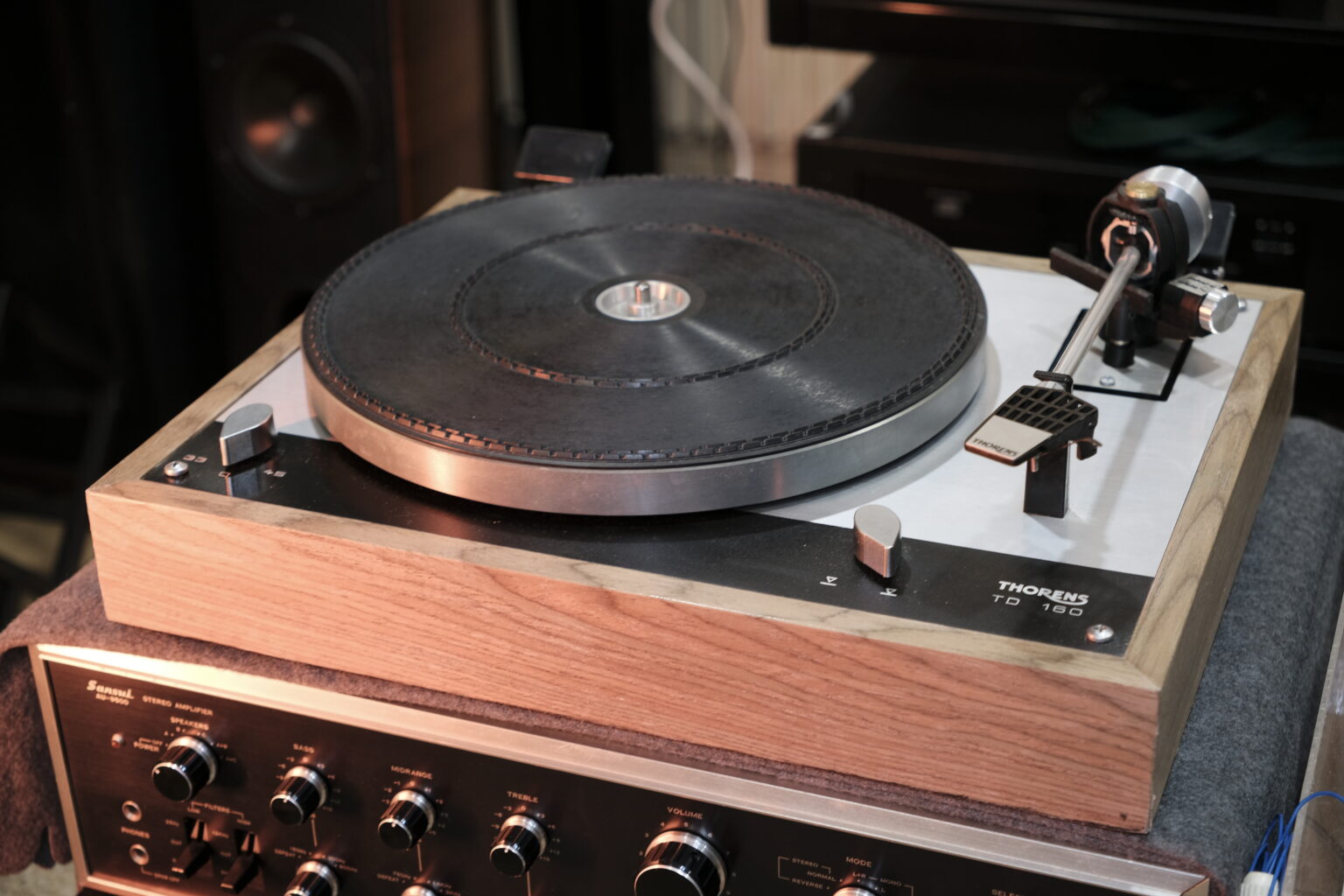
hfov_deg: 35.1
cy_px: 448
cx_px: 672
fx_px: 2128
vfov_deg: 23.8
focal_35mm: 57
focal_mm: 37.8
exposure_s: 1/15
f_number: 3.6
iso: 500
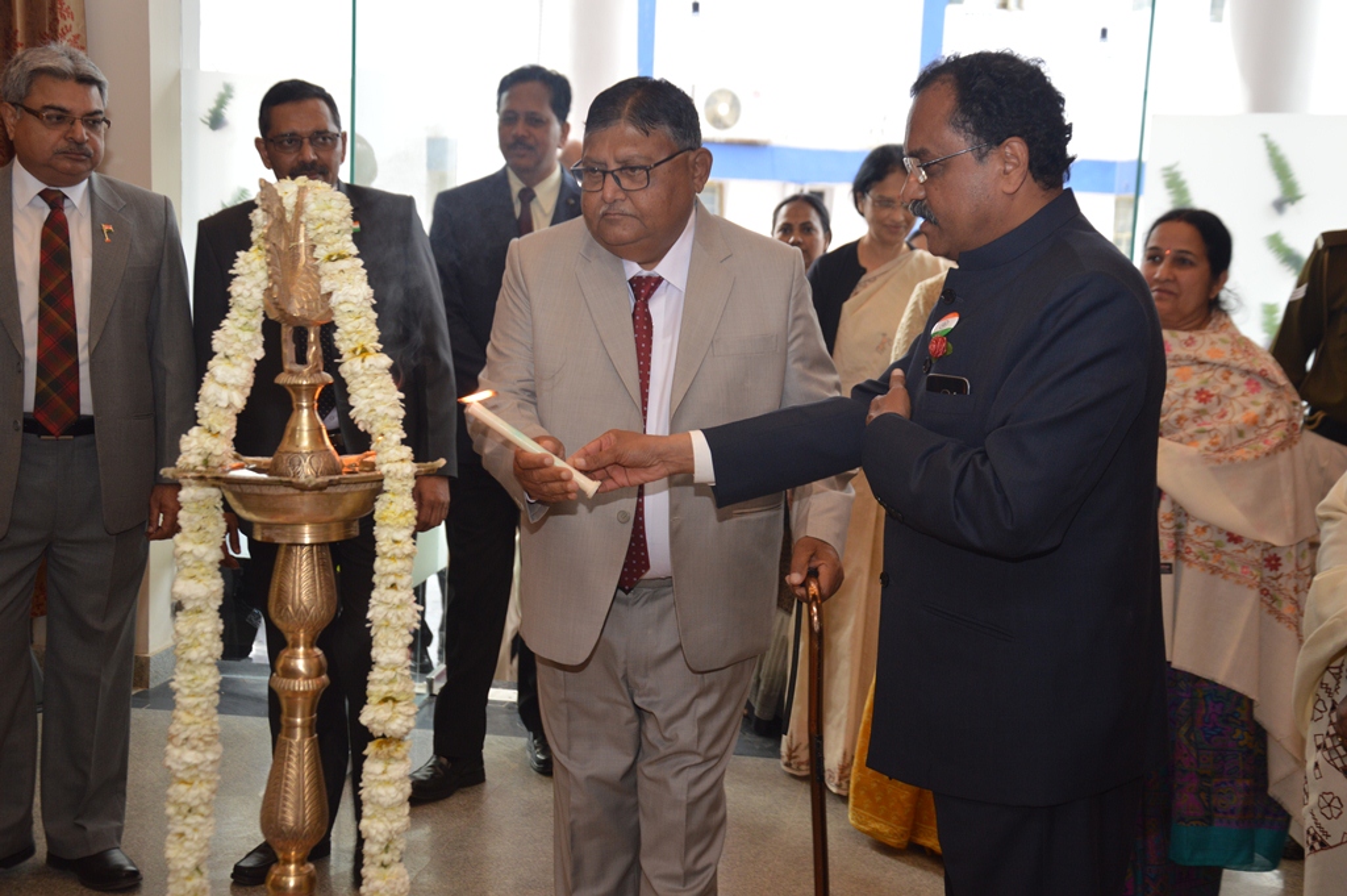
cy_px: 448
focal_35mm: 52
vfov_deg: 25.7
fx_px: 1963
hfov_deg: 37.9
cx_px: 674
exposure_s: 1/80
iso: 400
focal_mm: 35
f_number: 4.5
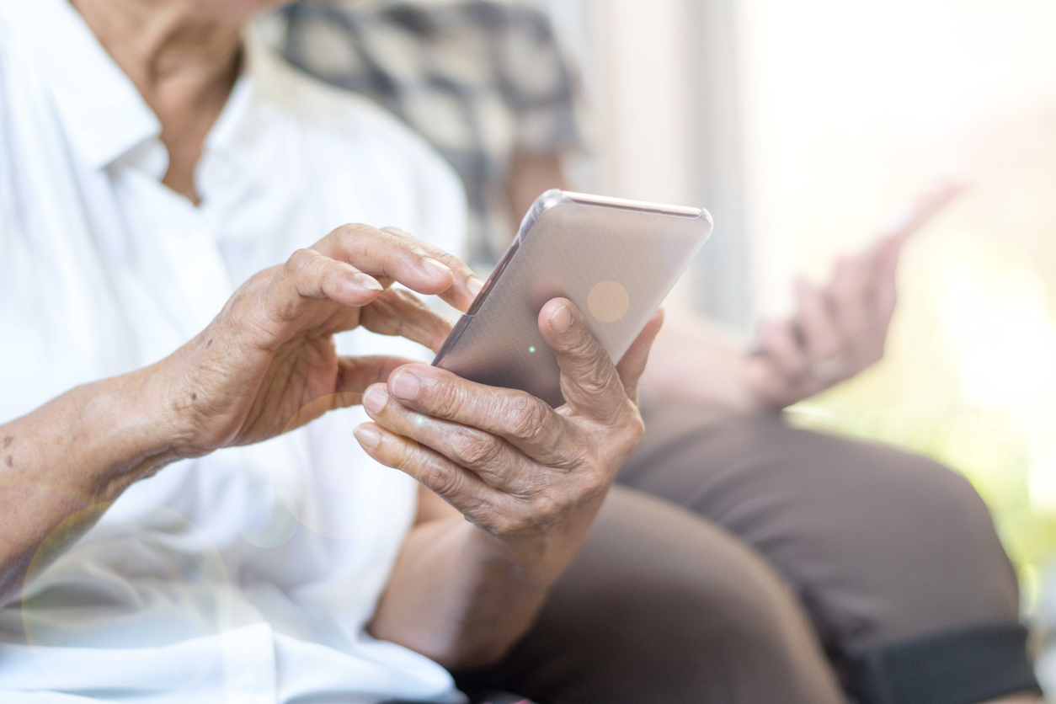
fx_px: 2200
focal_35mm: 75
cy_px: 352
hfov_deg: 27.0
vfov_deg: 18.2
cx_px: 528
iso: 500
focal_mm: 50
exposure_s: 1/125
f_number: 2.2
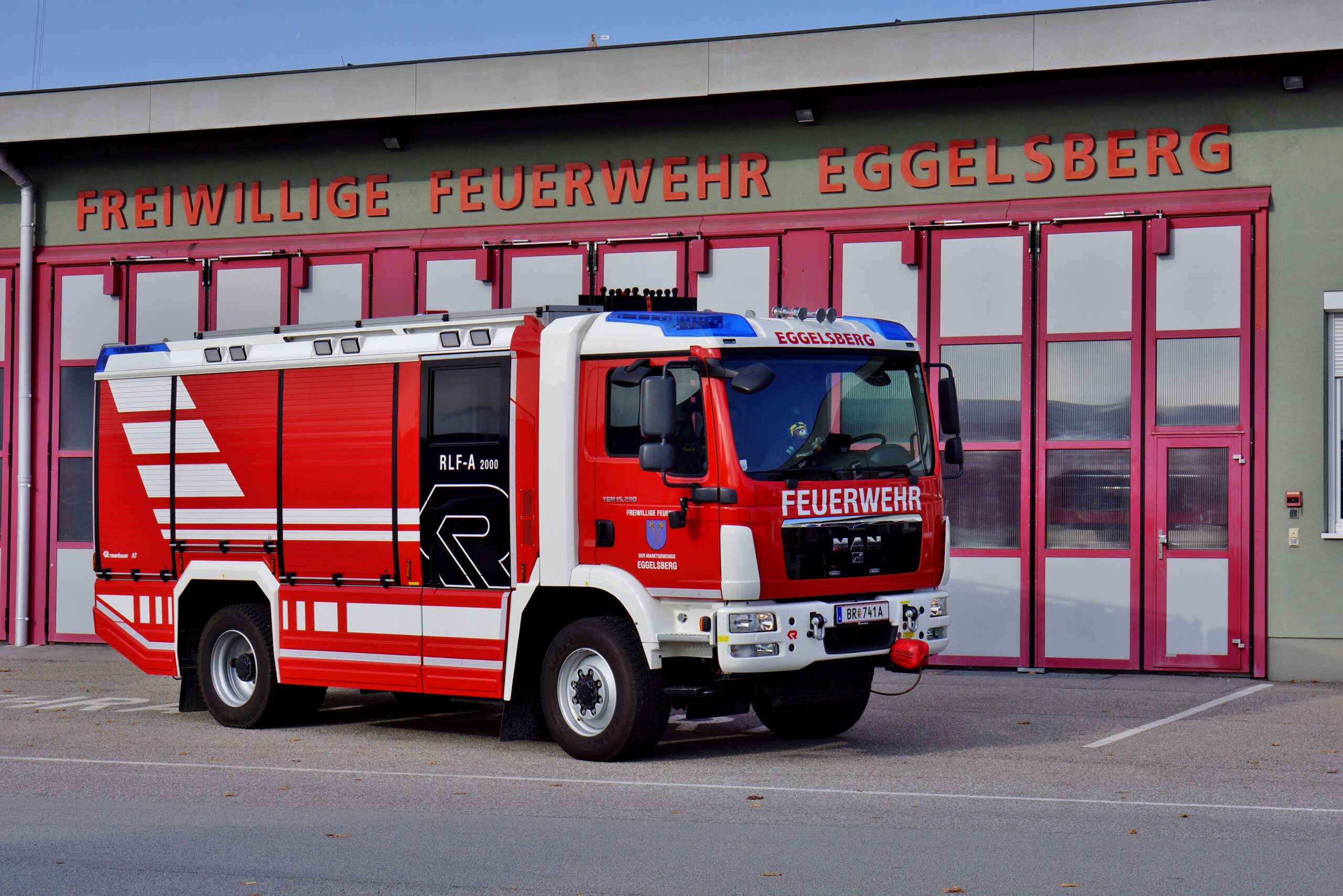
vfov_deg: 18.2
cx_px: 672
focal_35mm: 75
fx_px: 2798
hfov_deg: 27.0
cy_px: 448
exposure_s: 1/125
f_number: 11
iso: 100
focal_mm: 50
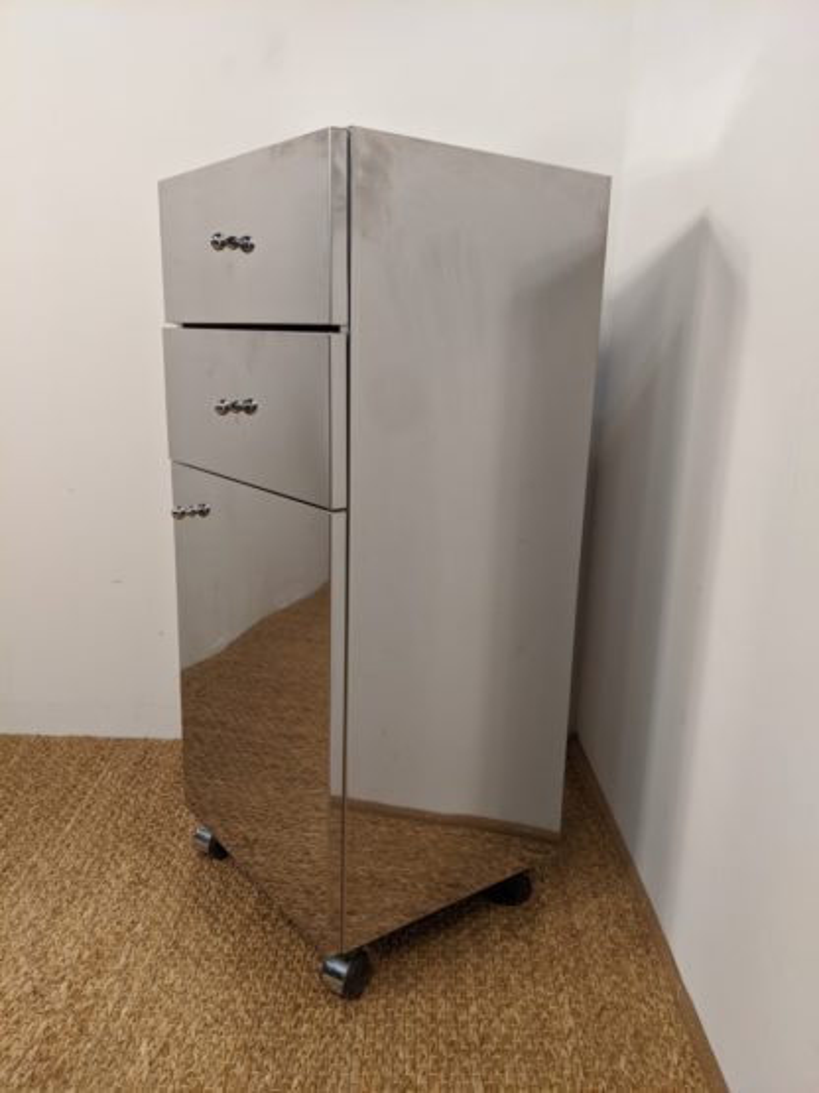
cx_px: 410
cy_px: 546
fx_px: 852
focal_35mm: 27
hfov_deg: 51.3
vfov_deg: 65.3
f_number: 1.8
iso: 91
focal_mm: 4.44
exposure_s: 1/59.9
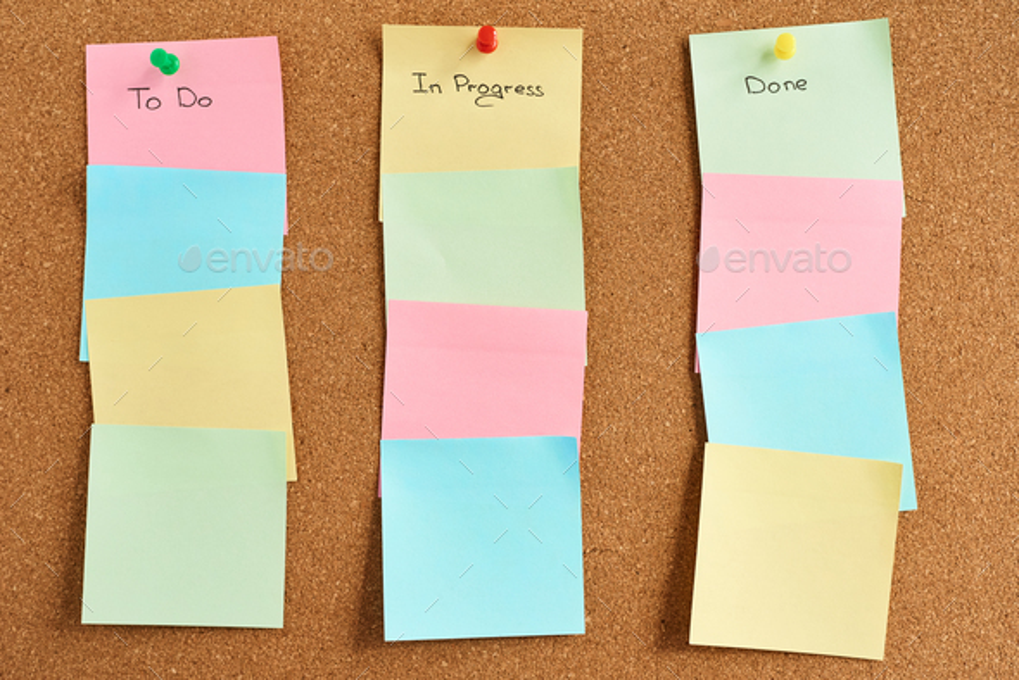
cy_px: 340
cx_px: 510
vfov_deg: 27.0
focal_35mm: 50
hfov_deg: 39.6
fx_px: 1416
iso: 400
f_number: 5
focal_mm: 50
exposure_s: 1/1000
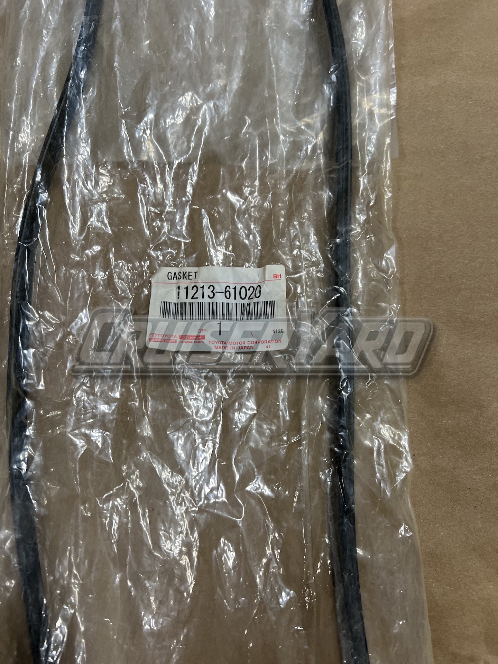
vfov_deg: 67.3
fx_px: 499
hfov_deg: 53.1
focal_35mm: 26
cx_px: 249
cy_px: 332
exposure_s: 1/120
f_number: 1.5
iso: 100
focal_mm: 5.7
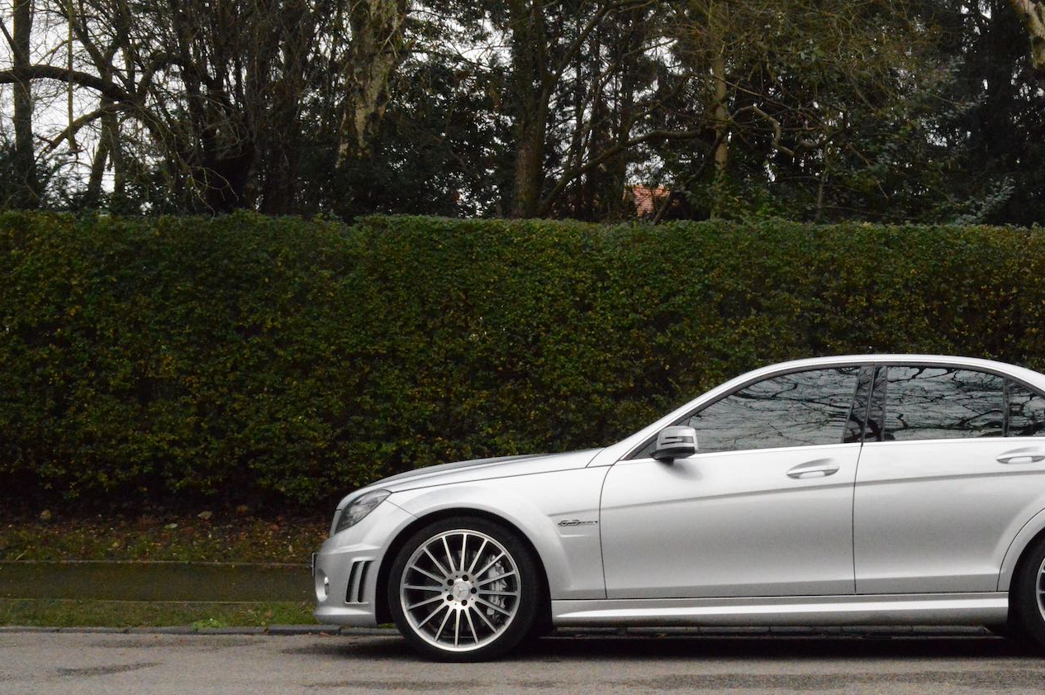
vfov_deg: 27.0
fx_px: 1444
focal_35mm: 50
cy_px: 431
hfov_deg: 38.5
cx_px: 809
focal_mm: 21
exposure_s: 1/640
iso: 6400
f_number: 13
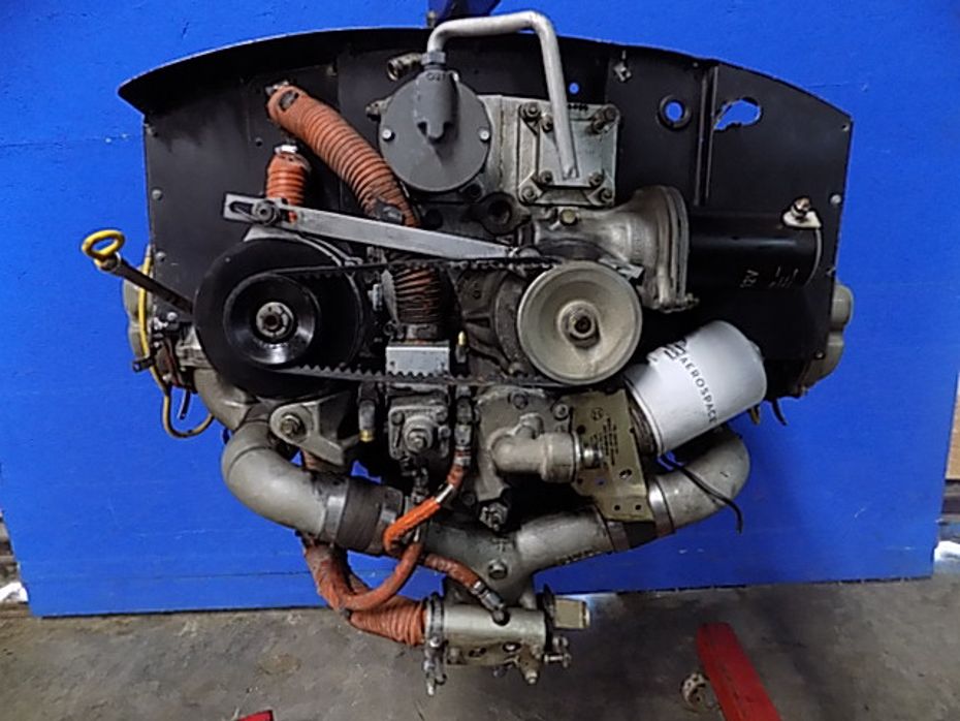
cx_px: 480
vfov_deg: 58.9
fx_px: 638
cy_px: 360
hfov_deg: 73.9
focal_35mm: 23
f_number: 3.1
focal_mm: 4
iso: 400
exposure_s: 1/13
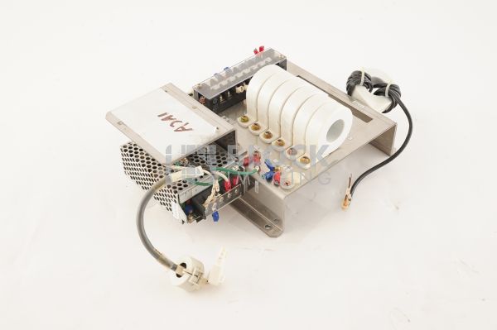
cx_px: 248
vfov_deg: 26.9
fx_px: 690
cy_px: 165
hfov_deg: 39.6
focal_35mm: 50
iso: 1600
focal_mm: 50
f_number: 11
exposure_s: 1/200
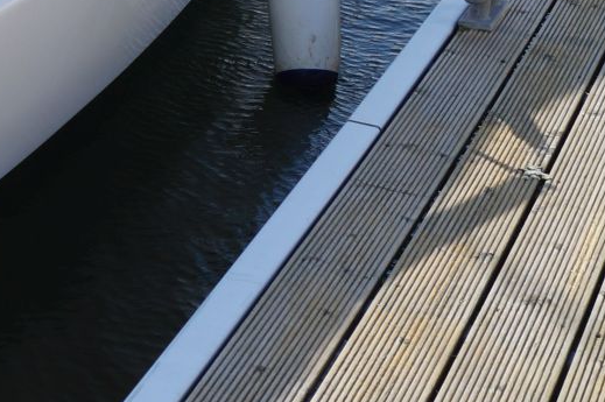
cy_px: -37
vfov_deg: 12.1
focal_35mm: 111
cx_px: -445
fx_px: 1864
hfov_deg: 16.0
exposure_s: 1/160
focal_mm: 20
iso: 100
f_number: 10
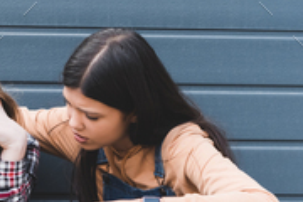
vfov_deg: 8.3
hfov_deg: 12.5
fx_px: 1380
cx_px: 140
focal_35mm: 164
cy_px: 222
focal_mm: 50
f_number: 4
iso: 160
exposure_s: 1/800
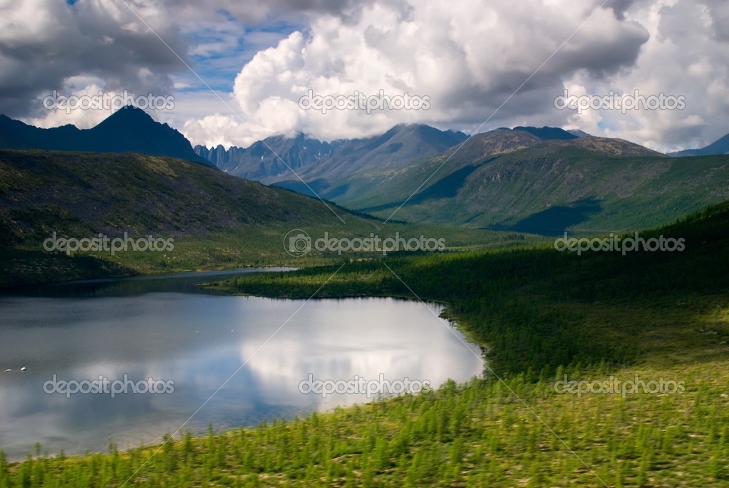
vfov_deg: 30.9
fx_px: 882
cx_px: 364
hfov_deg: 44.9
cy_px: 244
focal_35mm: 44
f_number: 11
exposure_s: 1/45
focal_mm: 29
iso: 125
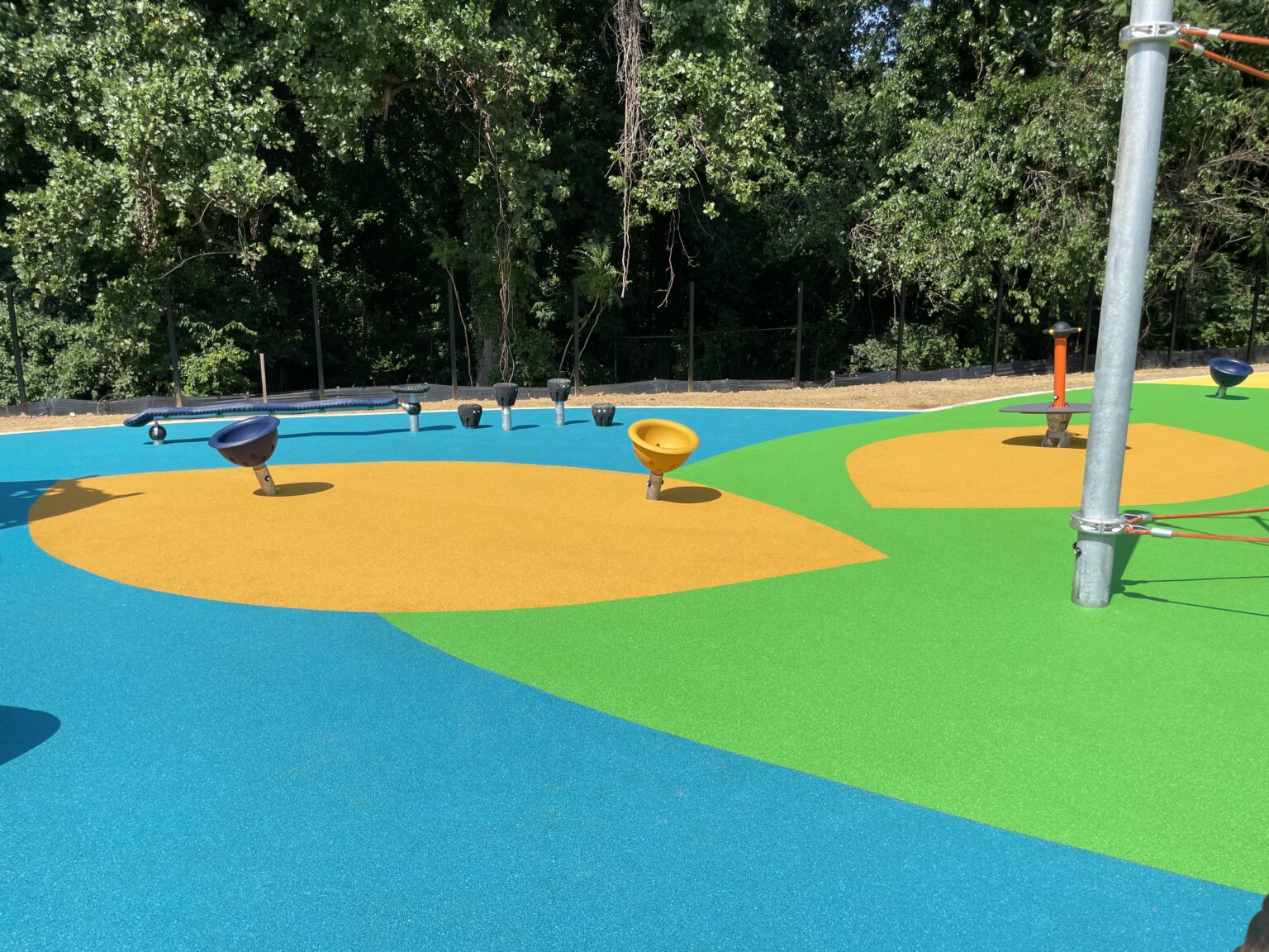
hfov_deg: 67.3
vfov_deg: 53.1
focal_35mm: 26
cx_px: 634
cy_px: 476
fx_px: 953
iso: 32
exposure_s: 1/3300
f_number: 1.6
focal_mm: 4.2
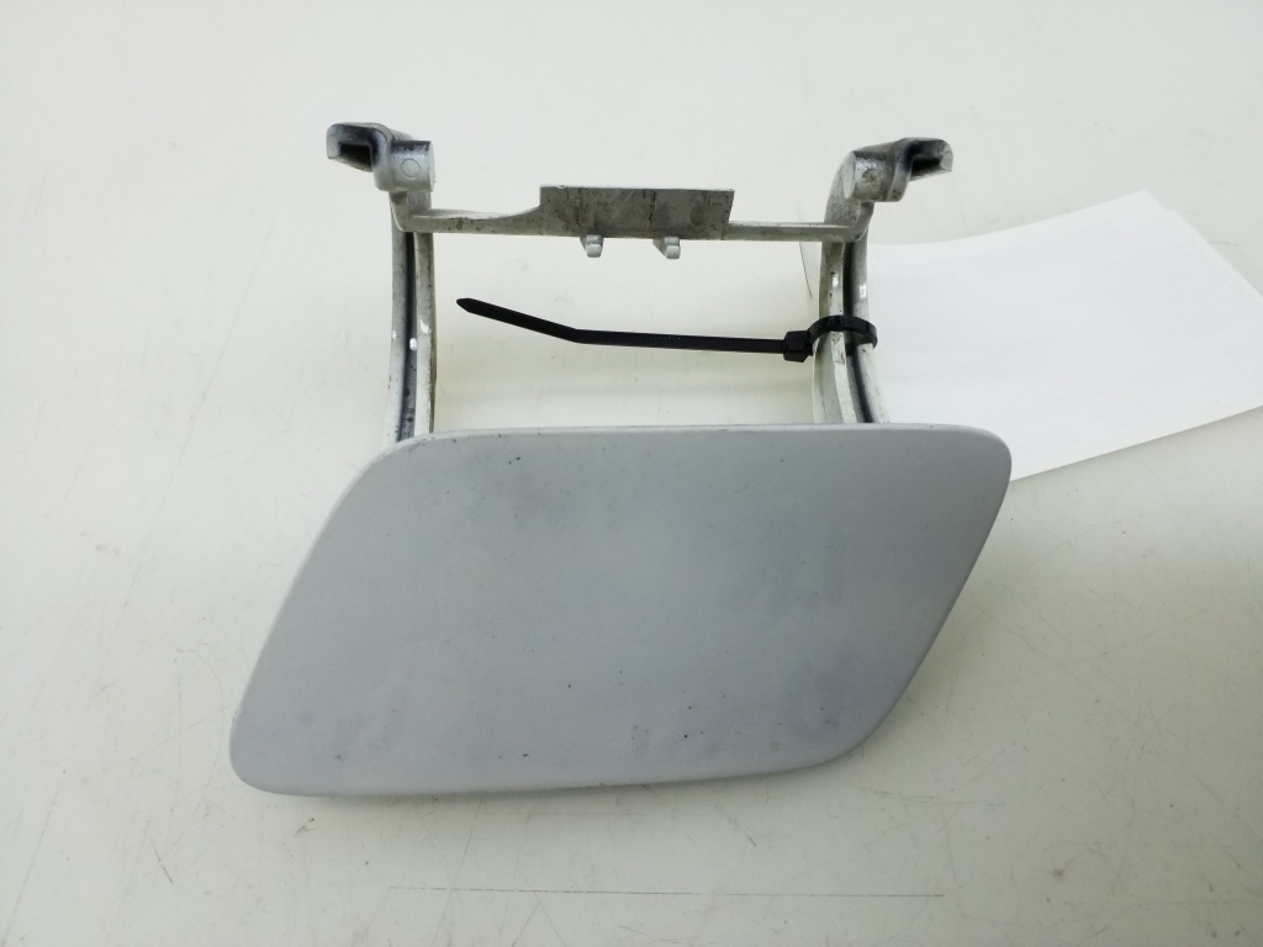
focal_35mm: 27
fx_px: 985
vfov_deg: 51.4
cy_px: 474
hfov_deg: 65.3
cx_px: 632
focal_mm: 3.6
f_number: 1.9
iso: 100
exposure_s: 1/50
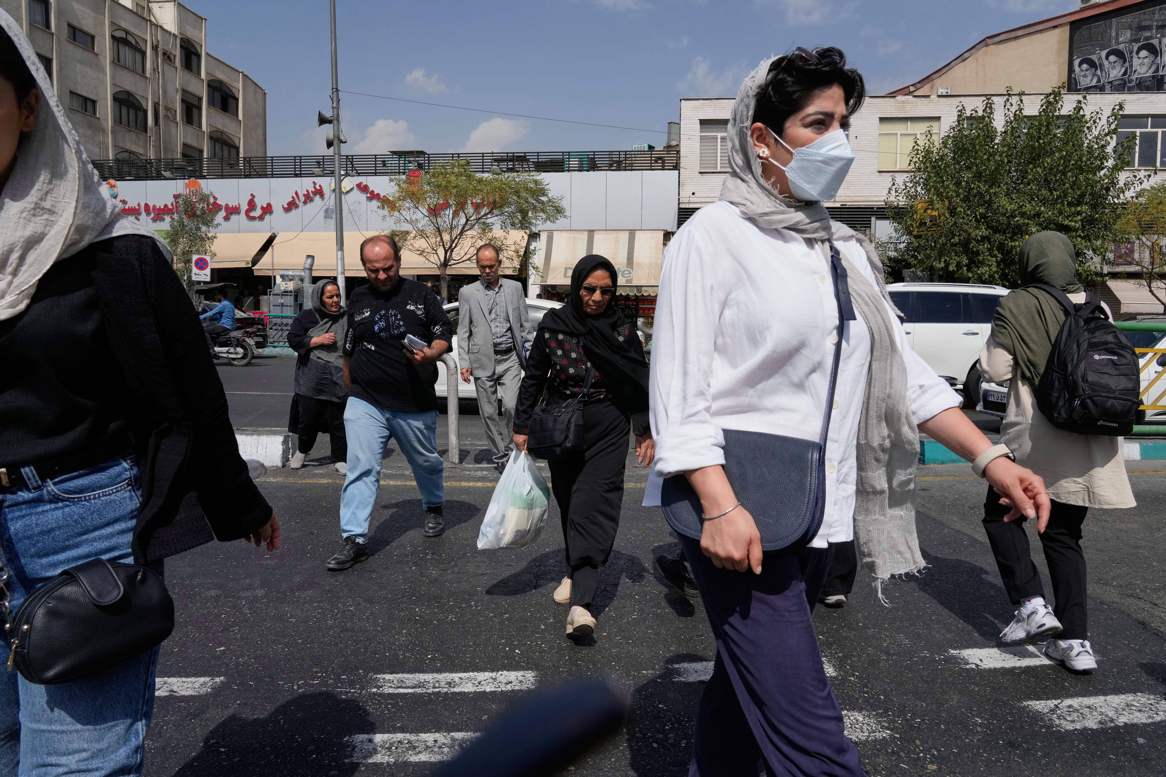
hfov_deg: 73.7
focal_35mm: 24
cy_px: 388
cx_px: 583
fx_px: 777
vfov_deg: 53.1
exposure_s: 1/1600
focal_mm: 24
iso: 640
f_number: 11
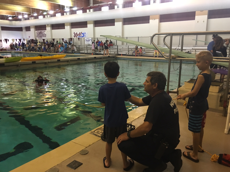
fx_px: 193
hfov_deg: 61.7
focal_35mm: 29
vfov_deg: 48.2
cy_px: 86
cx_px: 115
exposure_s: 1/17
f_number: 2.2
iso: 200
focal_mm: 4.15
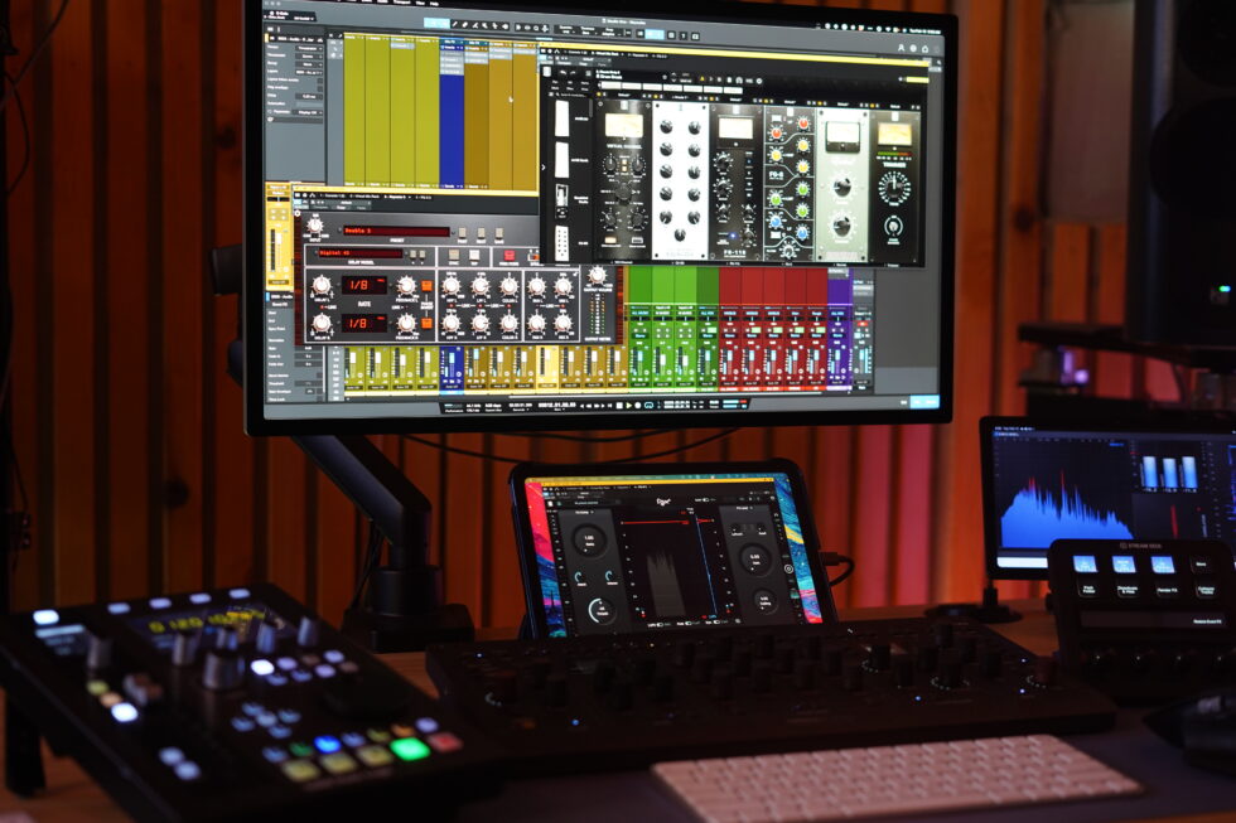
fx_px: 1716
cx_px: 618
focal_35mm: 50
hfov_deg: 39.6
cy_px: 412
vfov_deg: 27.0
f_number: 3.2
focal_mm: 50
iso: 1600
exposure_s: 1/160
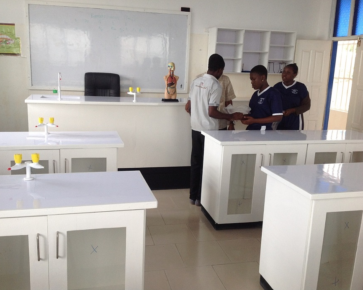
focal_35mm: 37
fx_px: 397
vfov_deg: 40.1
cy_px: 145
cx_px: 175
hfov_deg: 49.1
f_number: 2.4
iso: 100
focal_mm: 4.28
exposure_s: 1/120
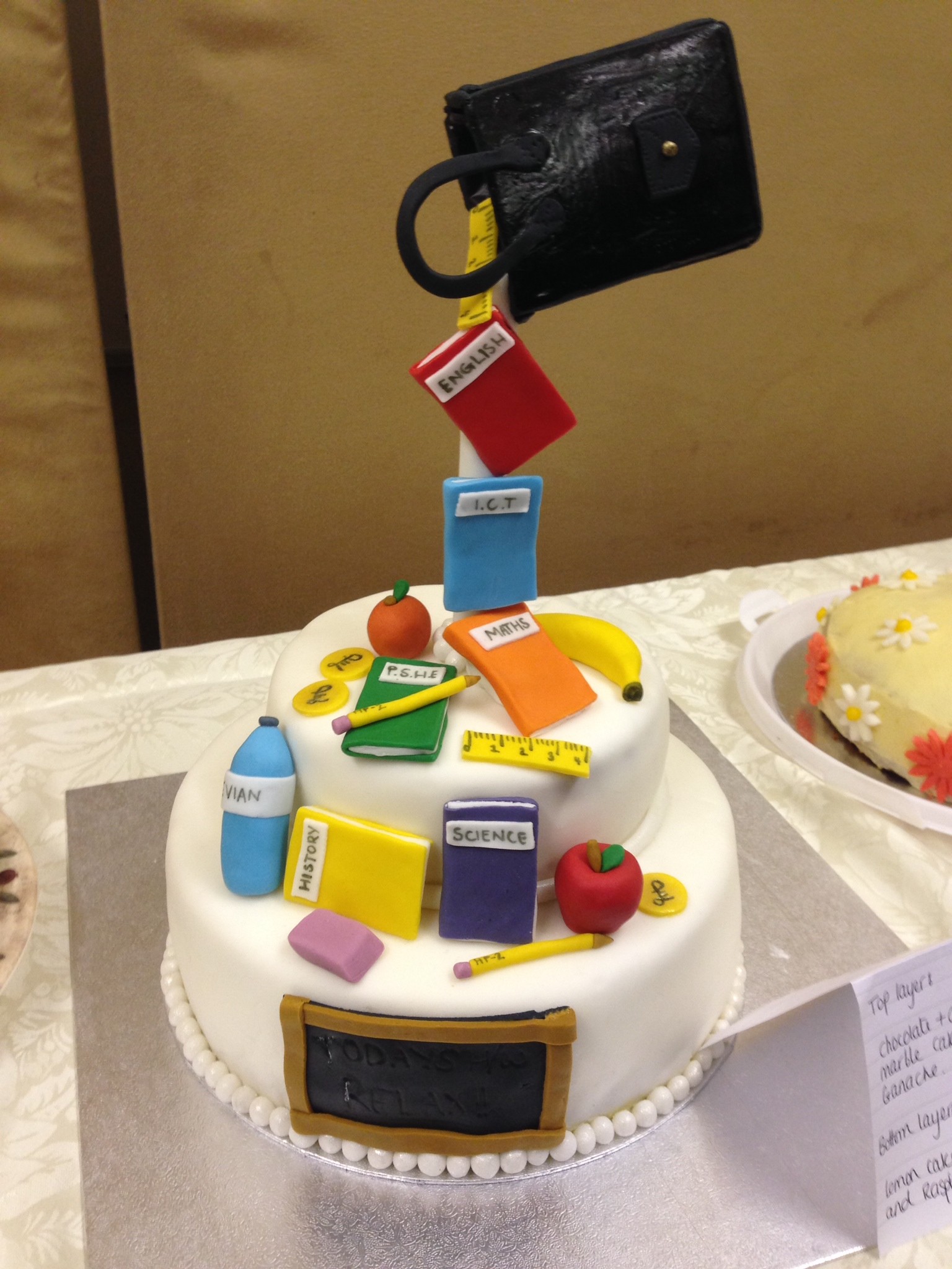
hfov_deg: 42.9
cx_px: 476
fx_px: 1210
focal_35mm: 33
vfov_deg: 55.4
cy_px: 634
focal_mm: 4.12
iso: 100
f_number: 2.4
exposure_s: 1/20
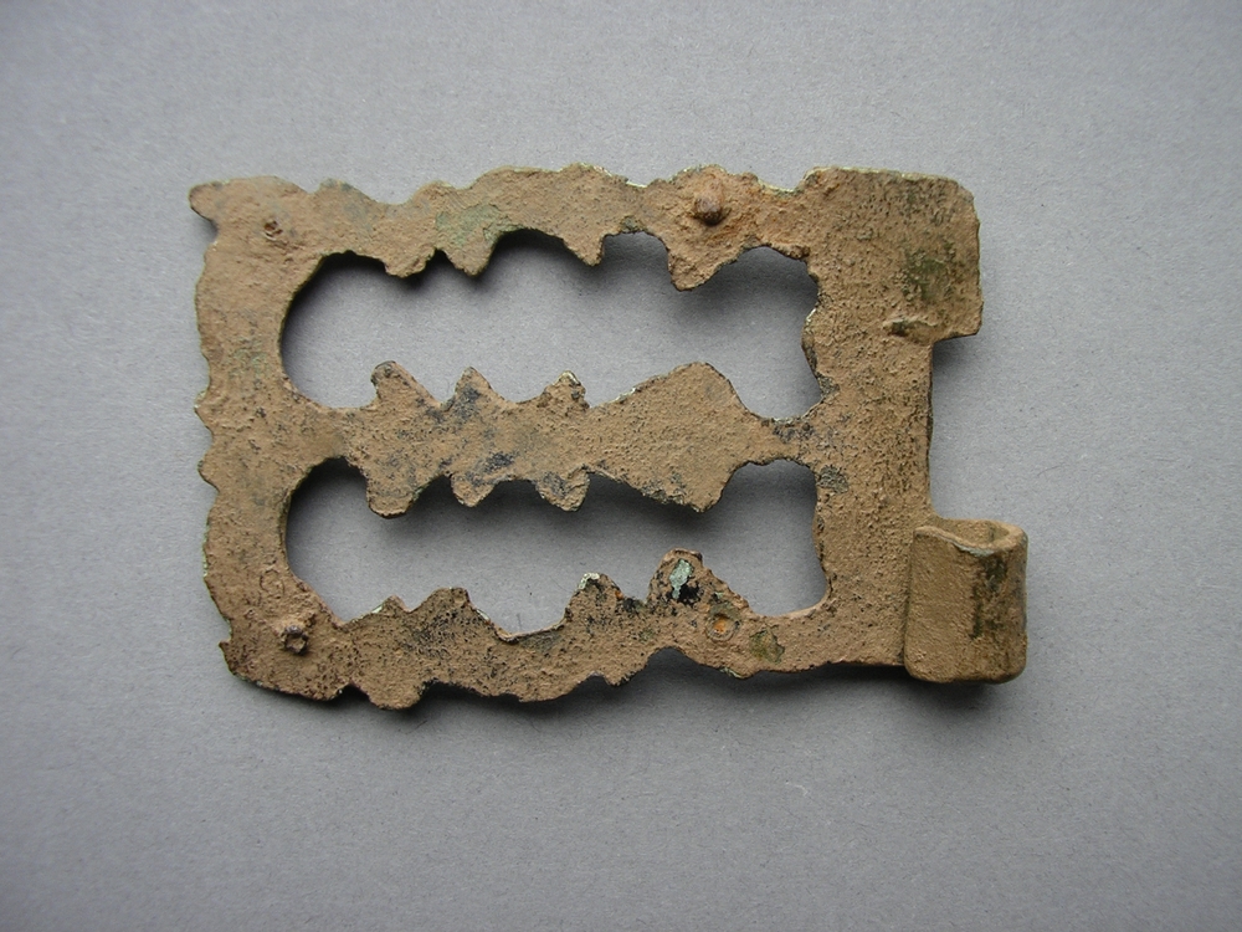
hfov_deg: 49.0
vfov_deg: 37.7
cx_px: 621
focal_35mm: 38
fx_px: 1363
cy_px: 466
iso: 50
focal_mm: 5.8
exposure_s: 1/160
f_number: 2.9
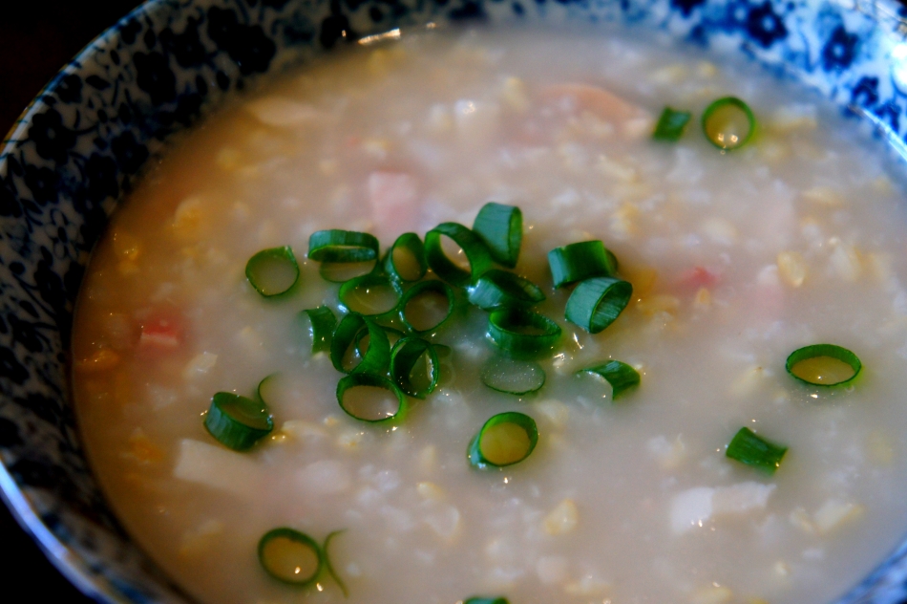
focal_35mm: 82
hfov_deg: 24.6
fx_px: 2077
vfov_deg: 16.5
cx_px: 454
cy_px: 302
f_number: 5.6
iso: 800
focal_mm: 55
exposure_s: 1/100
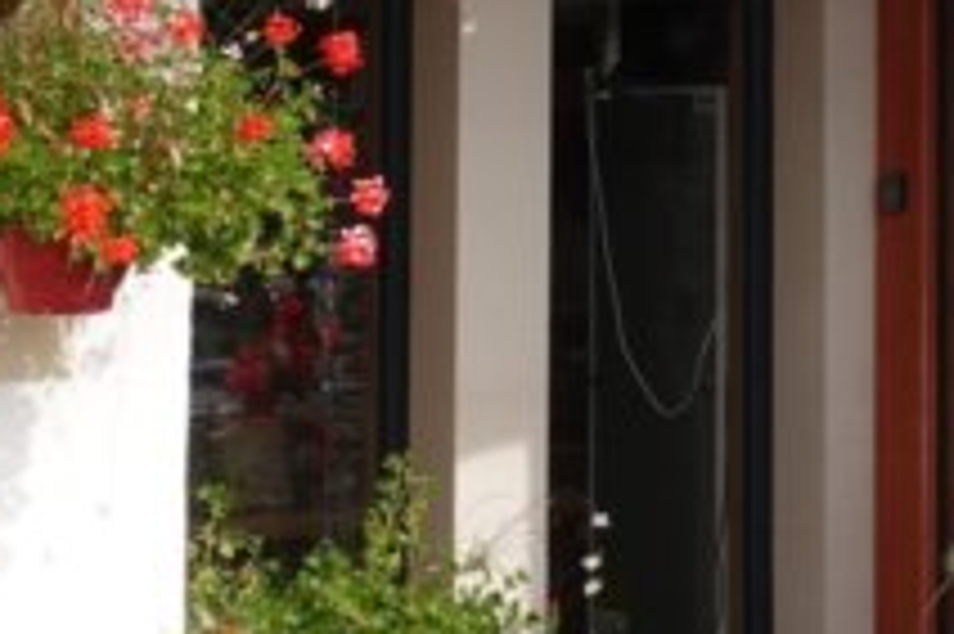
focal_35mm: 116
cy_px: -52
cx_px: 873
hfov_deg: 17.4
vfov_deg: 11.6
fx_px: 3072
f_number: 5.6
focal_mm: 8.8
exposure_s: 1/250
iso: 125
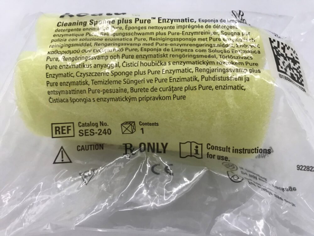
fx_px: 254
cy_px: 118
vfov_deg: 49.7
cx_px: 157
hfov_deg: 63.4
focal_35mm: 28
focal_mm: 3.99
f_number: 1.8
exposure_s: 1/30
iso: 25
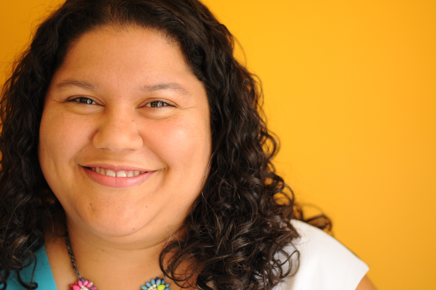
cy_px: 145
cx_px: 218
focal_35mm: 75
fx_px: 907
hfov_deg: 27.0
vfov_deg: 18.1
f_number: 1.8
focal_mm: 50
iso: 400
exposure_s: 1/250
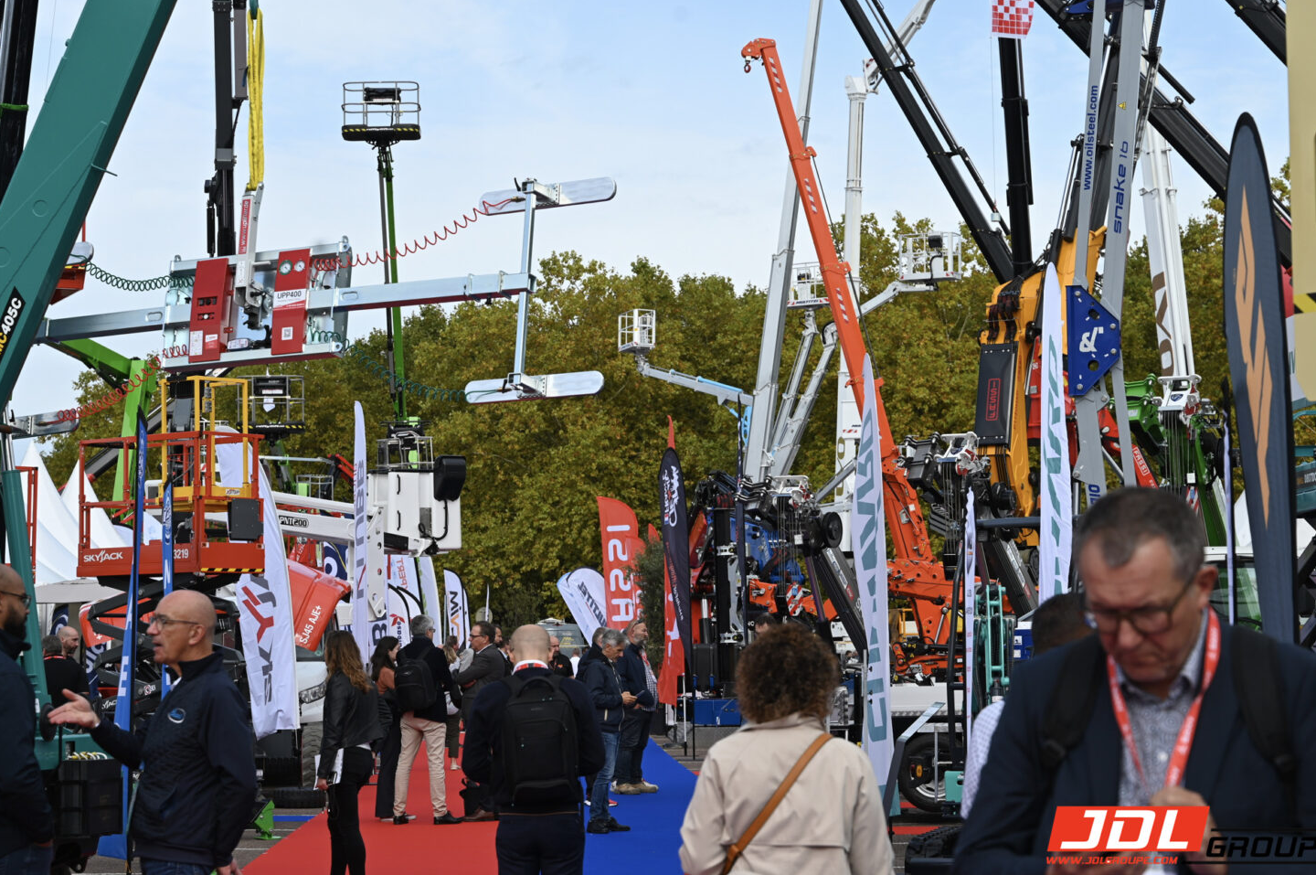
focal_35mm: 80
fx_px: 2921
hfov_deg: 25.4
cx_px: 677
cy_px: 420
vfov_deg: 17.0
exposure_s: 1/320
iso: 100
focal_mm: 75
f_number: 6.3
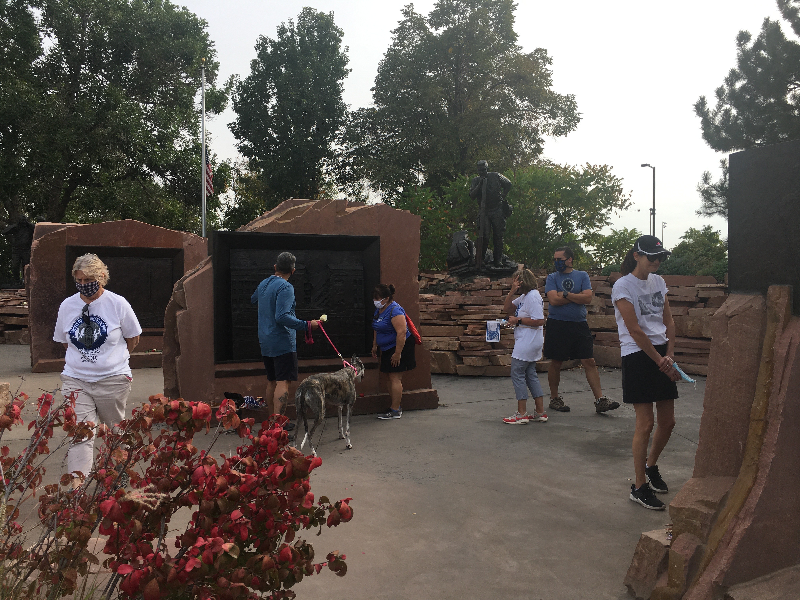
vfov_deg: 48.2
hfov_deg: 61.7
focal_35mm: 29
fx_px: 670
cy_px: 300
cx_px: 400
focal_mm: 4.15
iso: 25
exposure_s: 1/894
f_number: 2.2
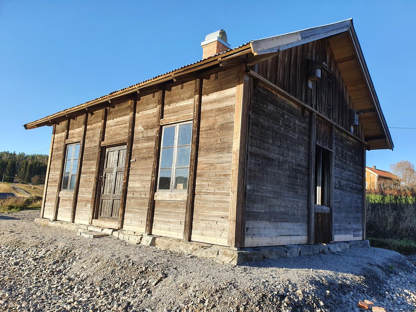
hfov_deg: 67.3
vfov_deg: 53.1
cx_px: 208
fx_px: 312
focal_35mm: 26
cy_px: 156
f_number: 2.4
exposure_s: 1/588
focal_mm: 4.32
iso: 50
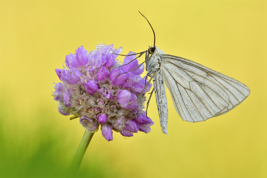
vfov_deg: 9.1
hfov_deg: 13.7
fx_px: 1112
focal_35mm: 150
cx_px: 134
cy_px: 89
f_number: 9
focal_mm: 150
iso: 100
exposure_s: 1/40
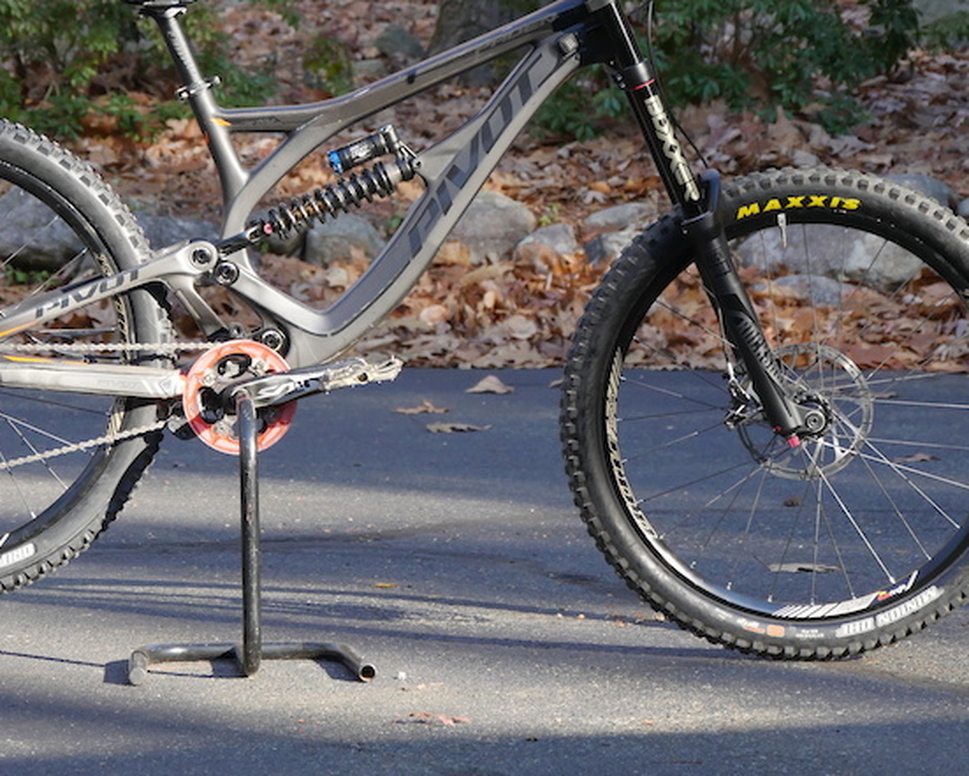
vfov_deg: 8.9
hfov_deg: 11.1
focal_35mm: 173
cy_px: 275
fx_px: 4962
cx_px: 353
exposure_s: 1/400
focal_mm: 61
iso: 800
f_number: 5.2
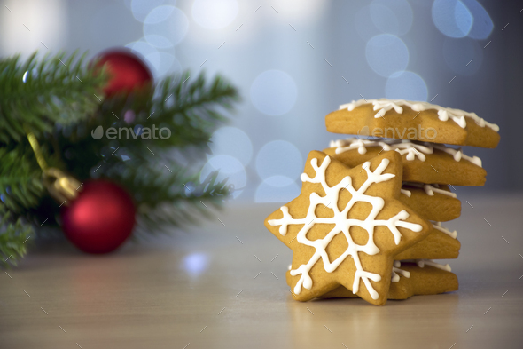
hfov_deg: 10.6
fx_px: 2832
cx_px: 262
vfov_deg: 7.0
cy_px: 174
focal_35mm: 195
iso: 400
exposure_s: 1/80
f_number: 5.6
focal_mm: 130
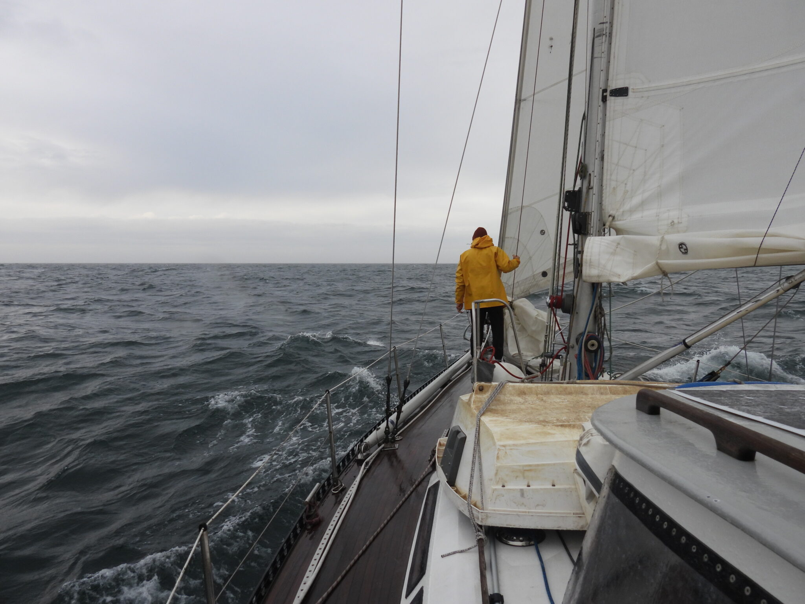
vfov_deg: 56.8
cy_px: 302
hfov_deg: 71.6
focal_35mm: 24
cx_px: 402
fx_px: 558
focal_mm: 4.3
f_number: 2.8
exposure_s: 1/640
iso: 100
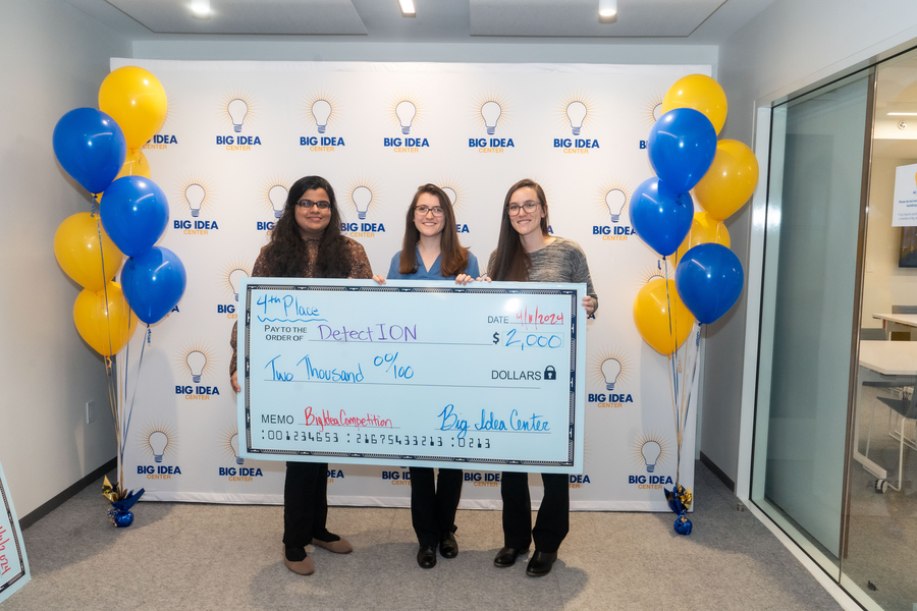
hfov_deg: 65.5
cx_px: 458
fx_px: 713
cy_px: 306
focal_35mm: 28
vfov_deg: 46.4
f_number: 9
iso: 5000
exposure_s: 1/160
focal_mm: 28
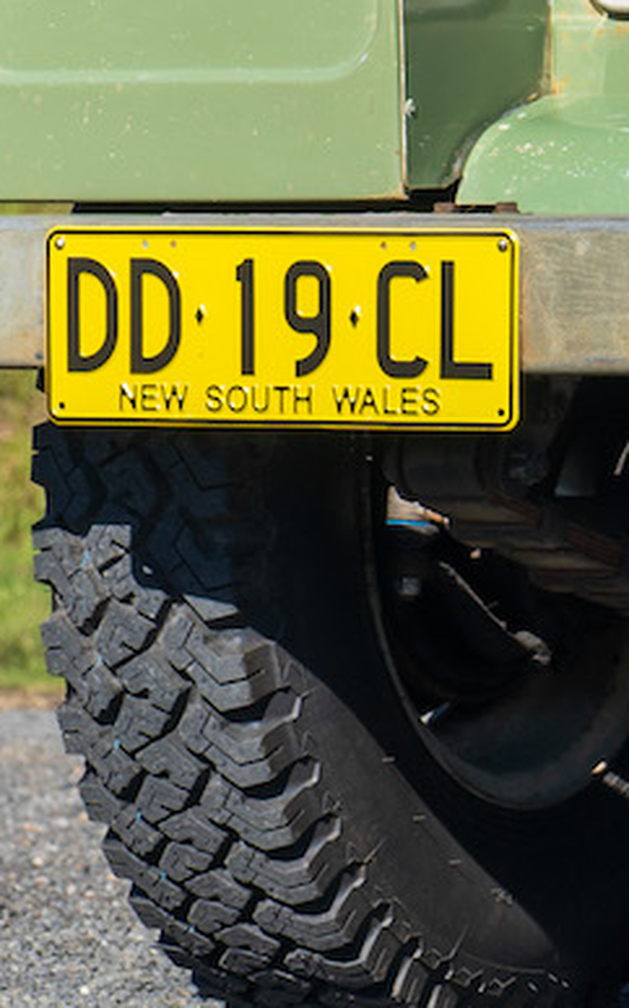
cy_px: -4
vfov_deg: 5.7
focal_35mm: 368
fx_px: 10108
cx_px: 1895
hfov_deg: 3.5
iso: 100
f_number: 6.3
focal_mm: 70
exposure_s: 1/320
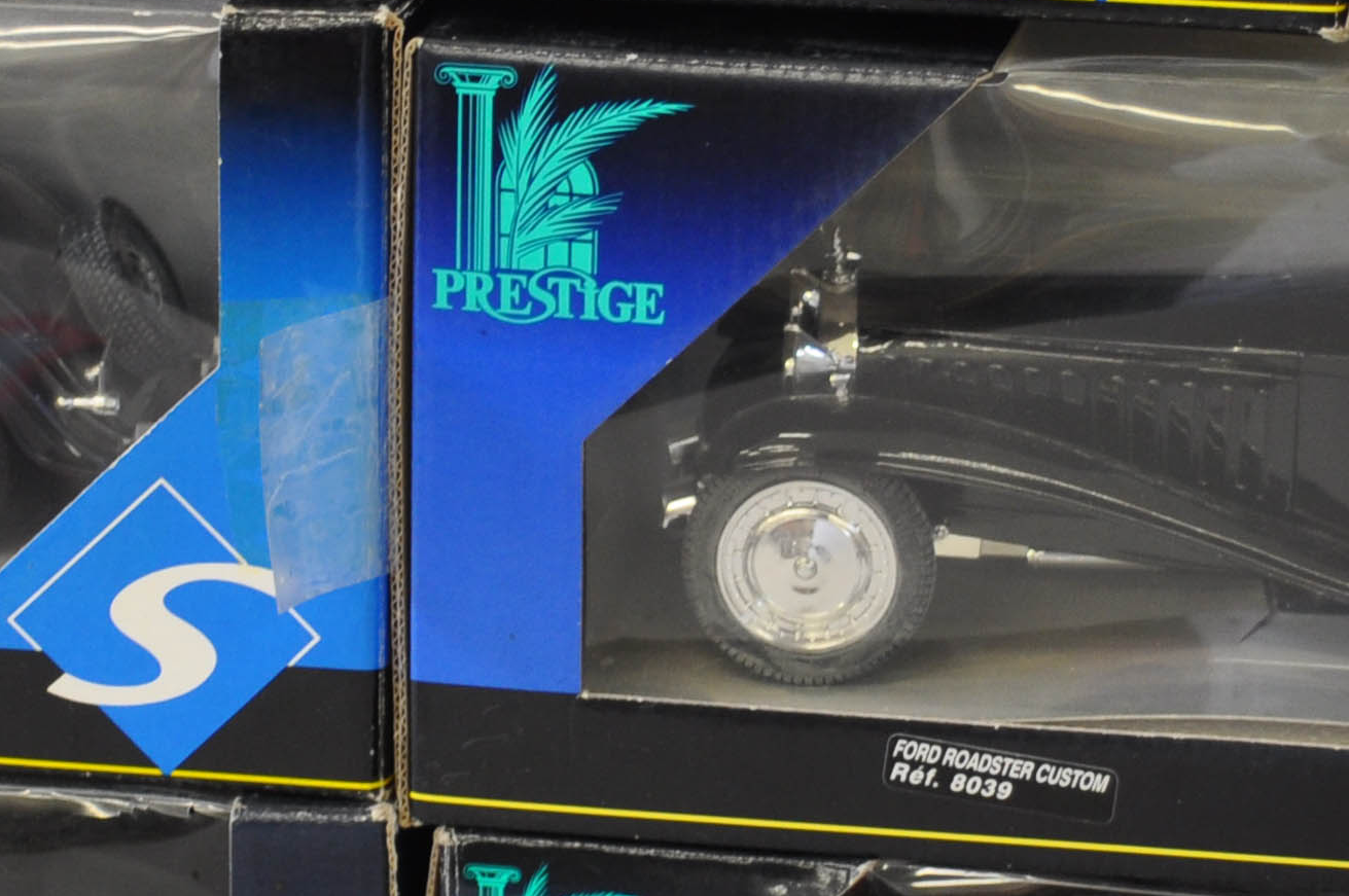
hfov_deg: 13.1
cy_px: 322
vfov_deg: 8.7
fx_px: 5876
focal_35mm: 157
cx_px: 460
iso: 320
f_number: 4.8
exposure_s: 1/15
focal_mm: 32
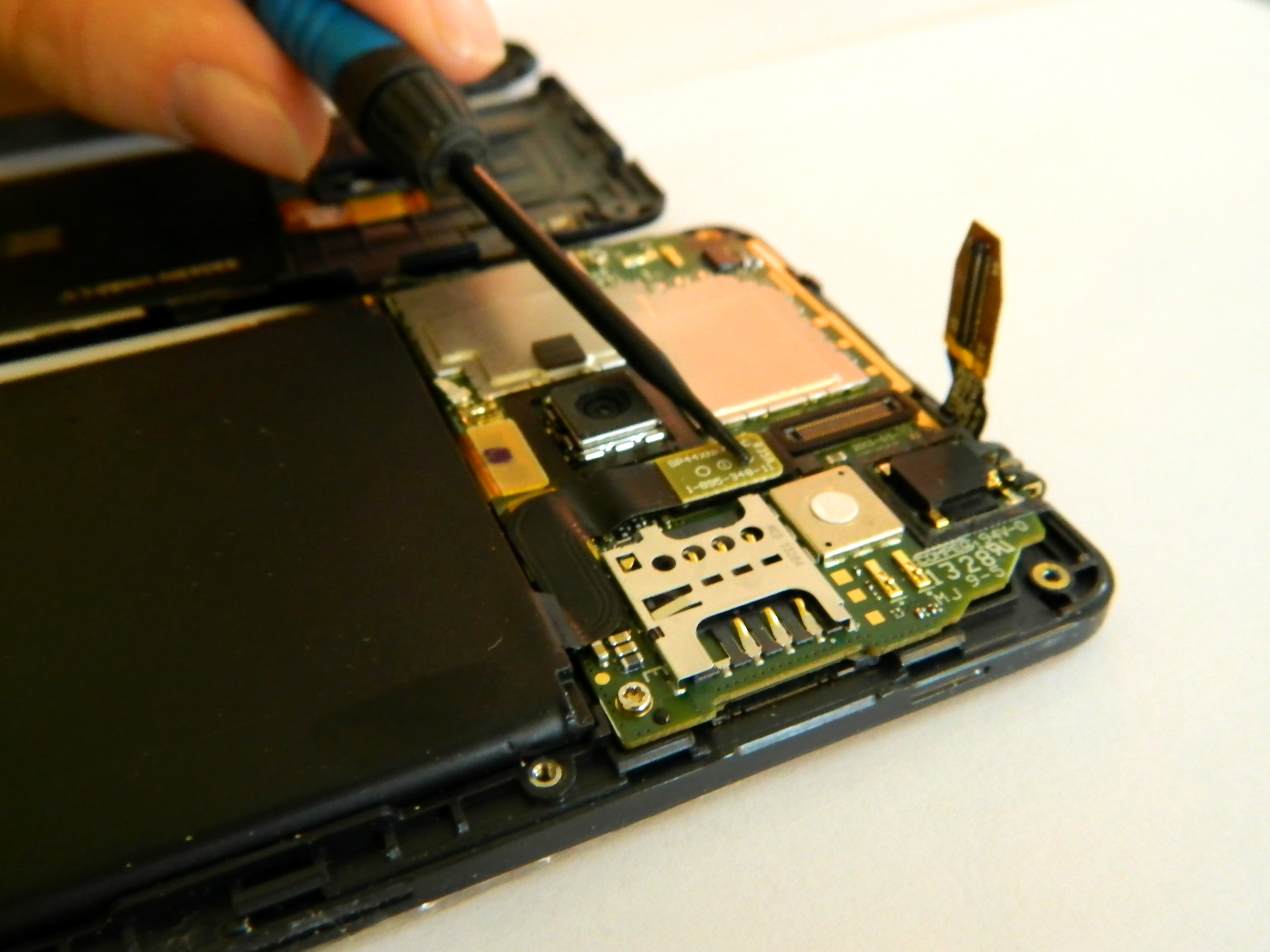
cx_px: 635
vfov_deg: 45.4
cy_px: 476
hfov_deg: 58.4
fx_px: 1137
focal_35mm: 31
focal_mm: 5.6
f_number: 3.2
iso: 200
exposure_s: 1/2.5
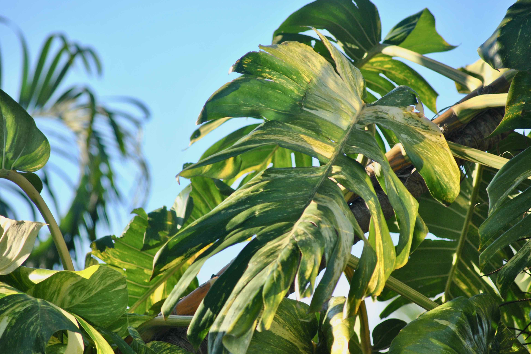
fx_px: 4882
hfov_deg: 6.2
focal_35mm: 331
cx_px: 265
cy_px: 177
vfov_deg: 4.2
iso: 280
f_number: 5
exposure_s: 1/500
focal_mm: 220
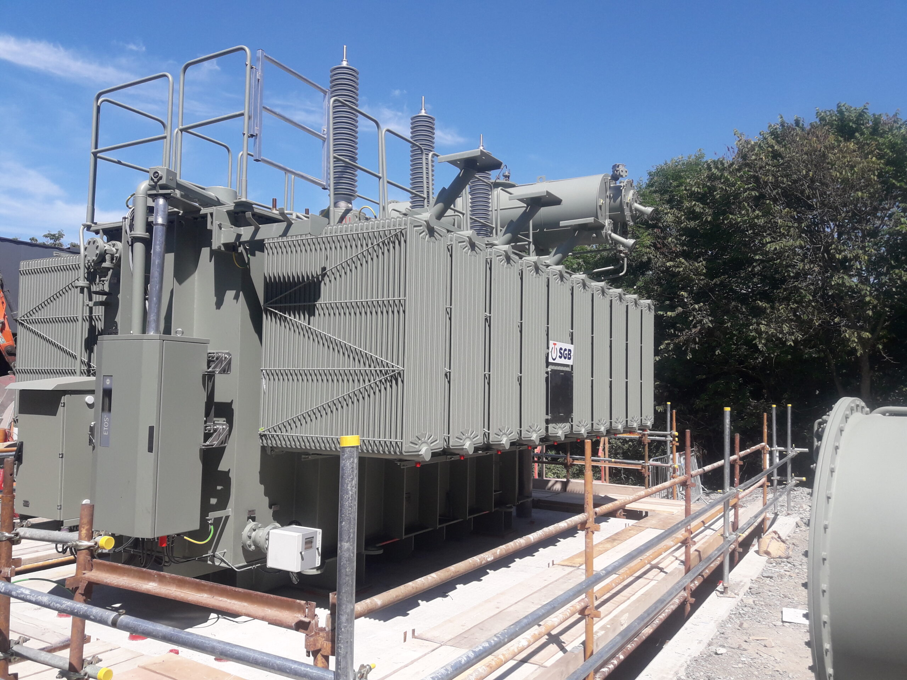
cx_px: 454
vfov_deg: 49.7
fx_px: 734
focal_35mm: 28
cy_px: 340
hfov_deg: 63.4
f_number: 1.9
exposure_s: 1/1488
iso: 40
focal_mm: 3.7
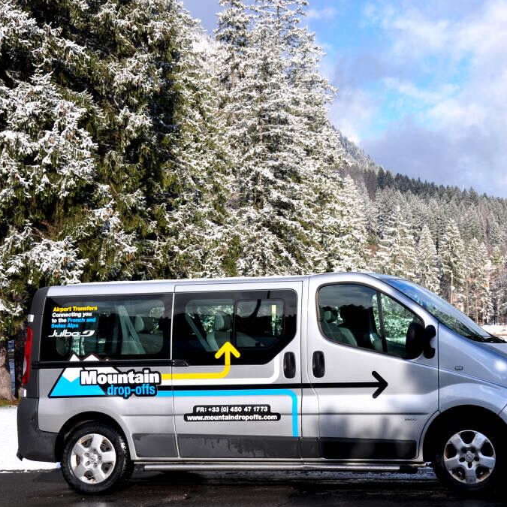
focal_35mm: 68
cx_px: 376
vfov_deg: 25.5
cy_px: 254
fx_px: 1121
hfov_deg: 25.2
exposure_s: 1/250
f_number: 10
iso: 200
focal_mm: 35
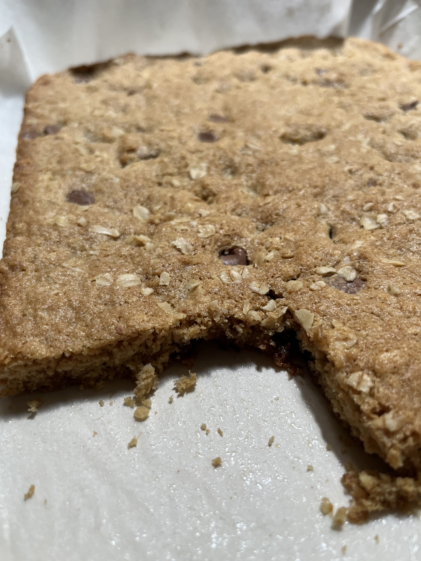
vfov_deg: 67.3
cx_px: 210
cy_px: 280
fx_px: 422
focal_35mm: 26
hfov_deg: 53.1
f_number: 1.6
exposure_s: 1/121
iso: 125
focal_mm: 5.1
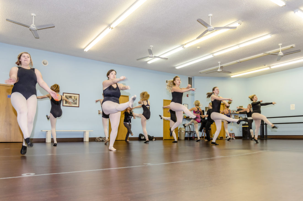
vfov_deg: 47.8
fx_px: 227
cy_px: 100
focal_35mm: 27
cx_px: 152
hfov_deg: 67.5
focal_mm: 18
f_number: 8
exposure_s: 1/60
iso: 1250
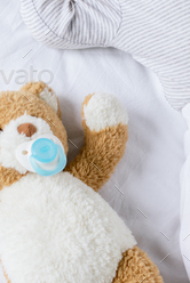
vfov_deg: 11.5
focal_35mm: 178
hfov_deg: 7.7
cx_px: 171
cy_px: 66
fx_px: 1405
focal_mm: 50
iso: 250
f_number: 2.8
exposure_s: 1/160
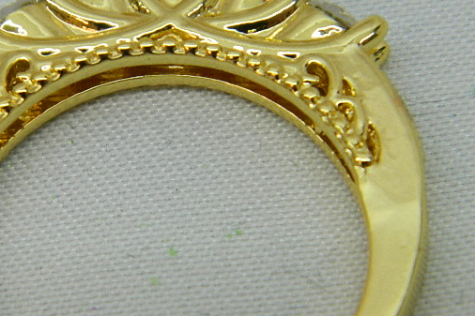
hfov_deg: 9.5
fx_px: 2862
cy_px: 213
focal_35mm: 217
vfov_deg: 6.3
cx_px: 124
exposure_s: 1/50
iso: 140
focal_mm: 18.6
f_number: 4.5
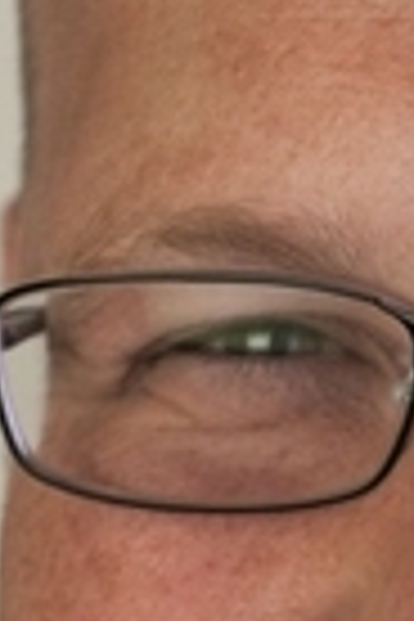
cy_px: 702
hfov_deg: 1.8
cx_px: 706
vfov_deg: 2.7
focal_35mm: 753
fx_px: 12988
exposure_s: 1/90
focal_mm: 130
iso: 400
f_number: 5.6
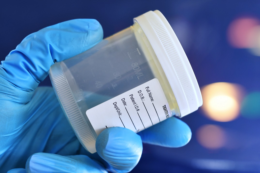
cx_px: 130
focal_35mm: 60
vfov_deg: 22.6
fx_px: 433
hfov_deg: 33.4
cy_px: 86
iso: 200
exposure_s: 1/40
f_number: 7.1
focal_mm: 40
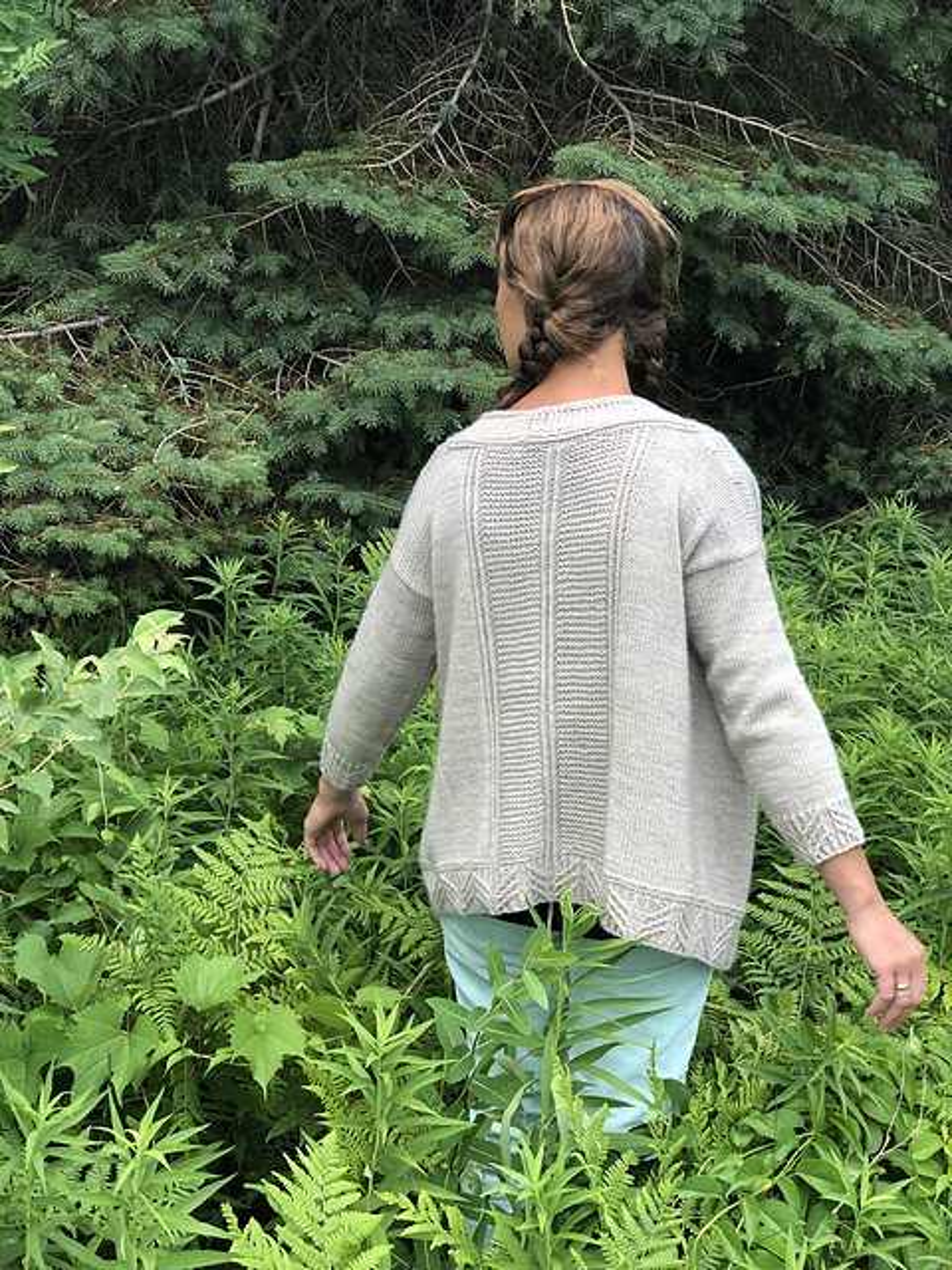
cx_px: 476
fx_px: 2090
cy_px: 635
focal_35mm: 57
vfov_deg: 33.8
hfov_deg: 25.7
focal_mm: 6.6
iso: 20
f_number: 2.8
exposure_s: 1/60
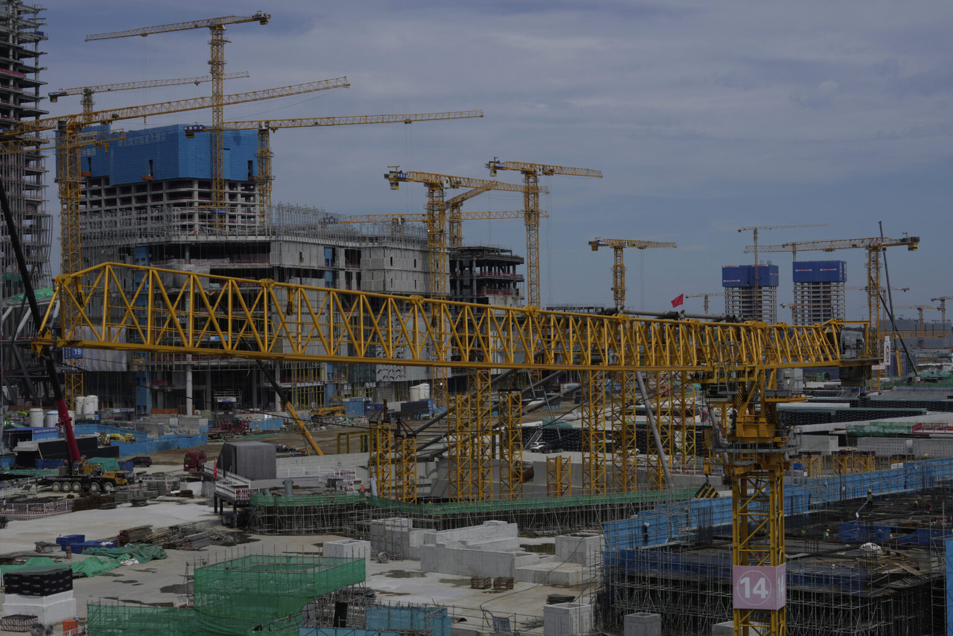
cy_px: 318
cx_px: 476
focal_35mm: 70
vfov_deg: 19.5
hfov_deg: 28.8
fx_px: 1853
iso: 100
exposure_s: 1/640
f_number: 9
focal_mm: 70
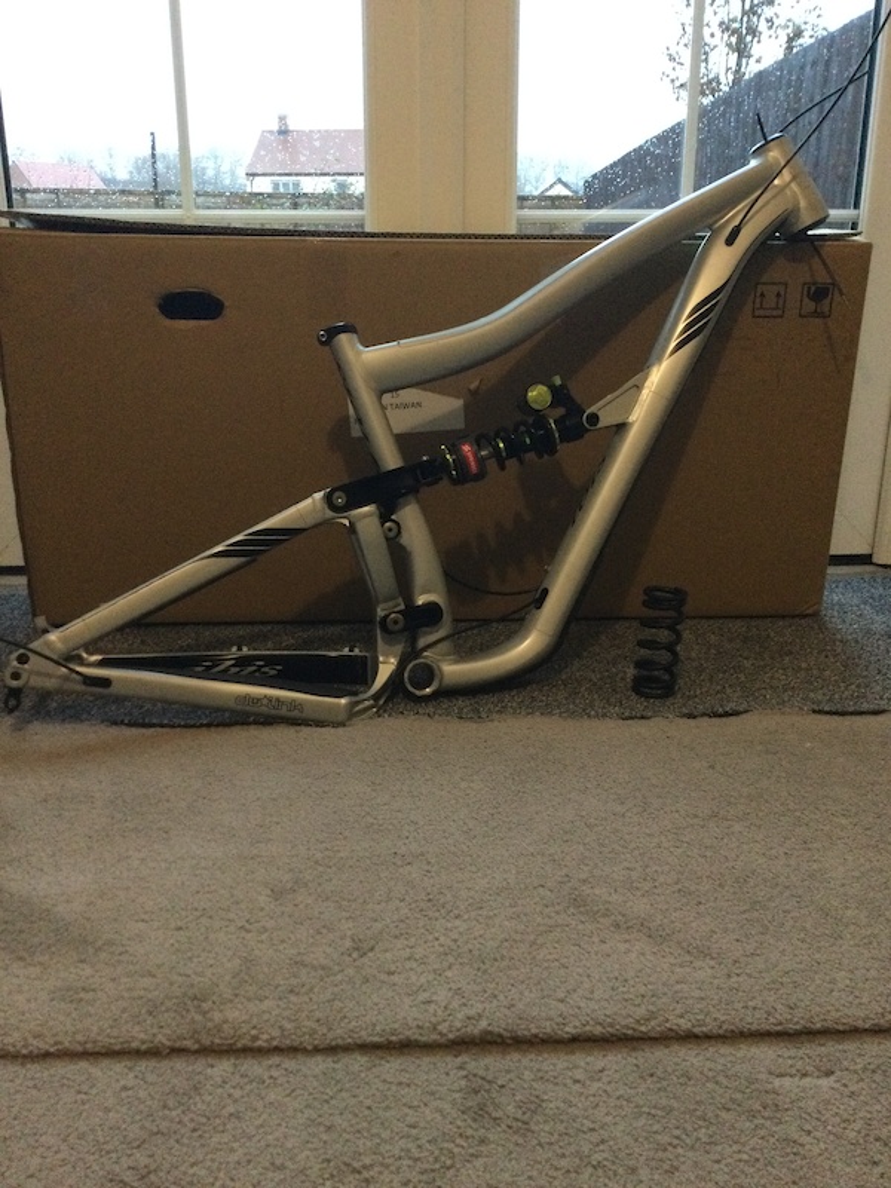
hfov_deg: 45.4
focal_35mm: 31
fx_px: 1064
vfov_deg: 58.4
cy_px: 594
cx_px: 446
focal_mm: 3.3
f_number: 2.4
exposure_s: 1/17
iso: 250
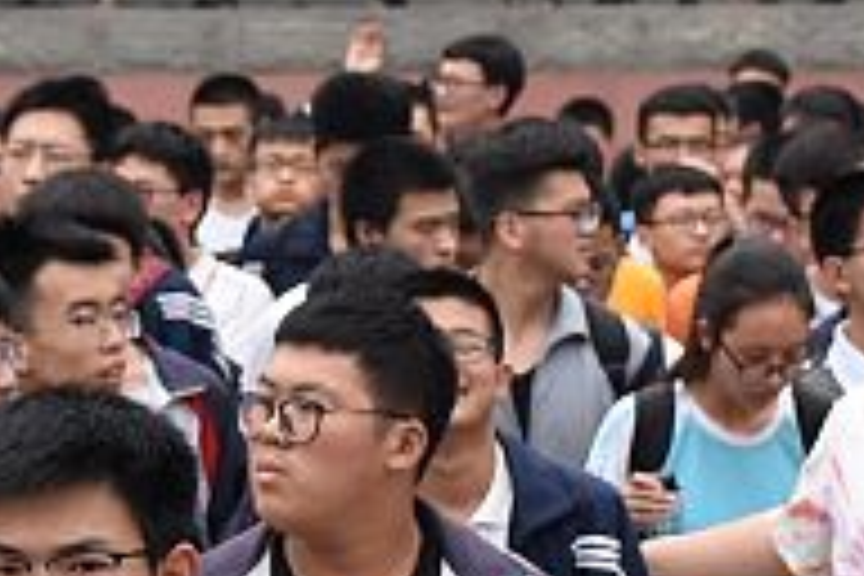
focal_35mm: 281
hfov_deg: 7.3
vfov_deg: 4.9
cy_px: 340
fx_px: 6743
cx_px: 310
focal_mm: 30
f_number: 4.5
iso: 200
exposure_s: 1/1000
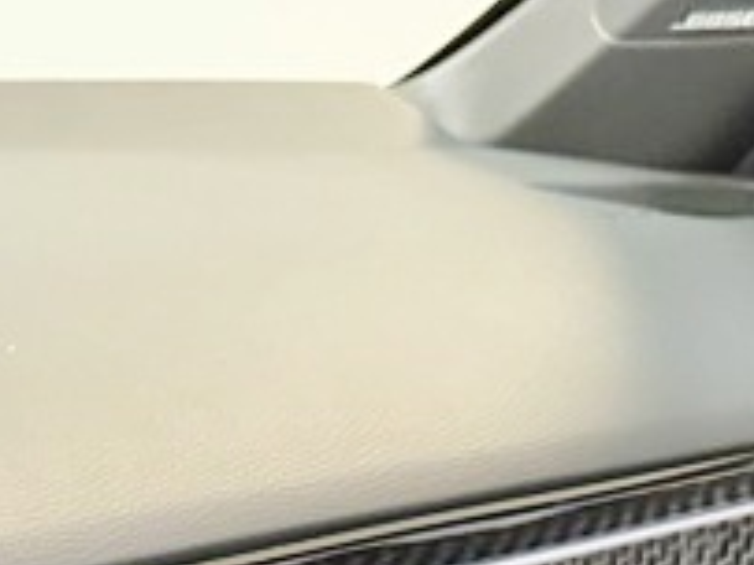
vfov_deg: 11.0
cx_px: -427
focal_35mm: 121
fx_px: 2634
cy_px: 1182
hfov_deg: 14.9
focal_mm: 6.86
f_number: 1.78
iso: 1000
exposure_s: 1/40
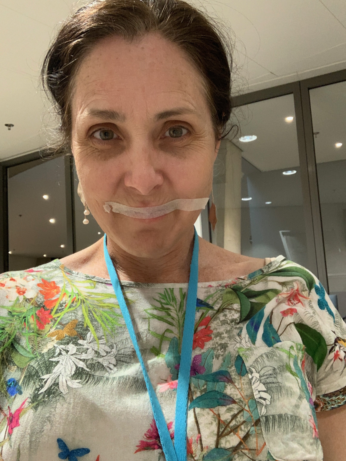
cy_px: 230
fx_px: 426
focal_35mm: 32
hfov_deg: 44.2
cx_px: 173
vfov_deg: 56.8
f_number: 2.2
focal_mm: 2.87
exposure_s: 1/40
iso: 320
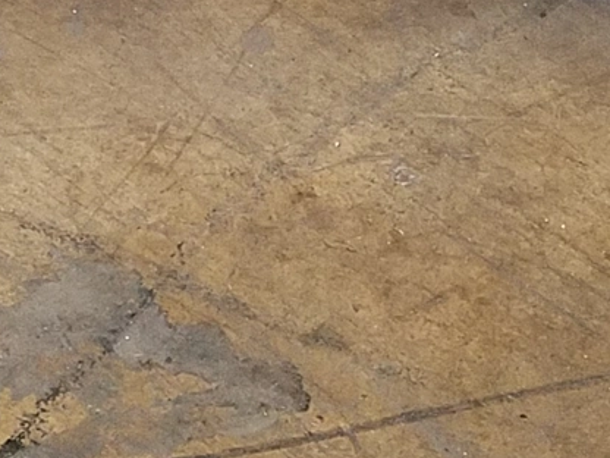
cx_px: 177
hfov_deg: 15.7
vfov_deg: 10.6
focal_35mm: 125
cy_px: -546
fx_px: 2203
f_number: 1.7
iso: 250
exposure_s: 1/17
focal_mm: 4.2
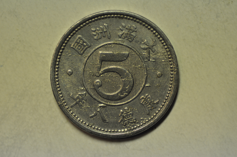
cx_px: 118
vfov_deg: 15.2
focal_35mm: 90
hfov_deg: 22.6
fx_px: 592
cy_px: 78
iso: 560
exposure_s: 1/250
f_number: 4.2
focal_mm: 60
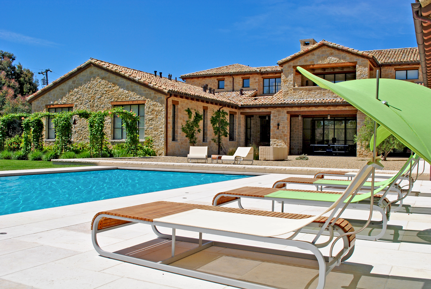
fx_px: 432
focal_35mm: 36
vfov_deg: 37.0
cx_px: 216
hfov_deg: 53.1
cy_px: 144
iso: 100
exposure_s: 1/250
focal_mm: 24
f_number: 10
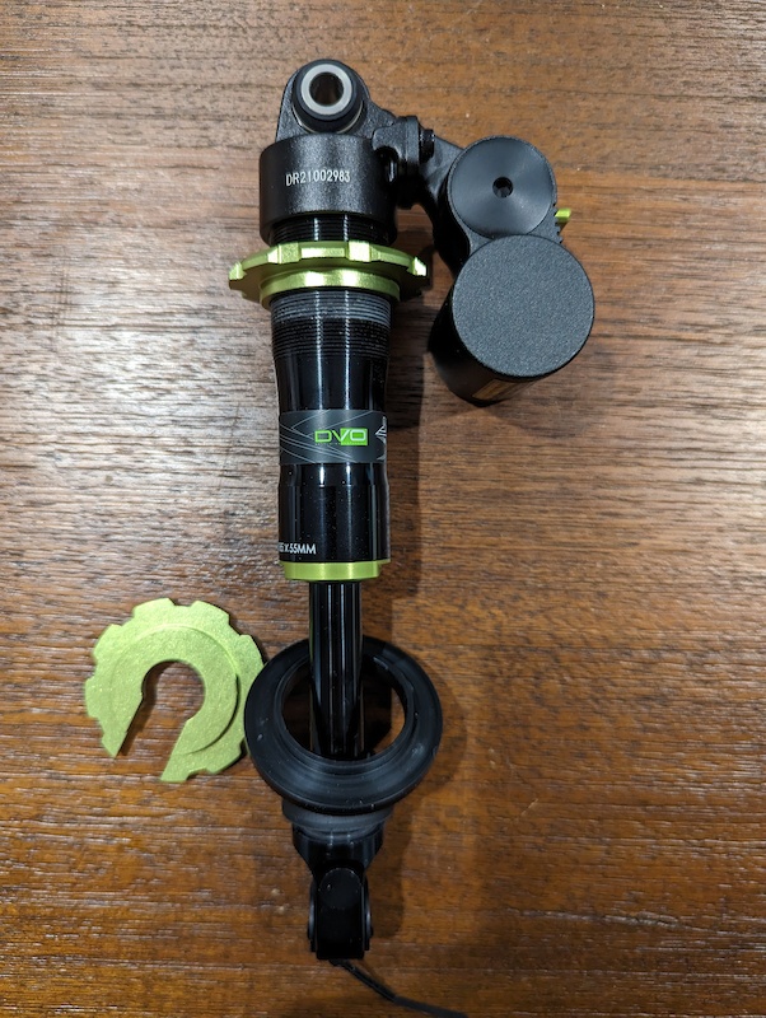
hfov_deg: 56.9
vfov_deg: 71.5
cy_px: 509
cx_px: 383
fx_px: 707
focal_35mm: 24
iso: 320
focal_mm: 6.81
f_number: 1.85
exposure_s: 1/60
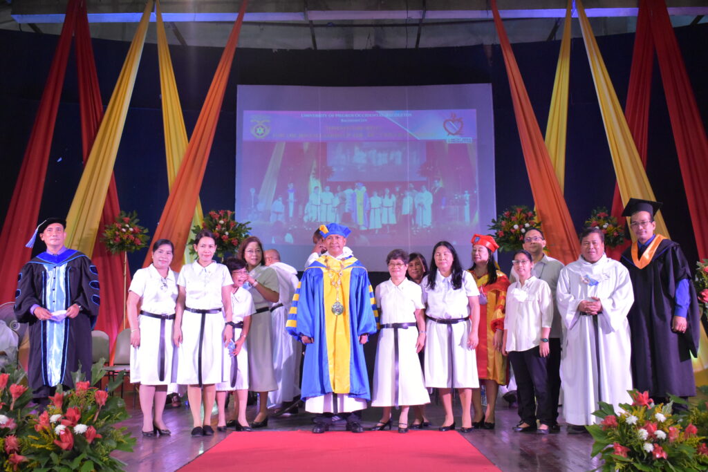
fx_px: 797
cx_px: 354
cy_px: 236
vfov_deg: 33.0
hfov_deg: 47.9
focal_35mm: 40
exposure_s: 1/60
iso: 3200
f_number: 5.6
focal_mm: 27
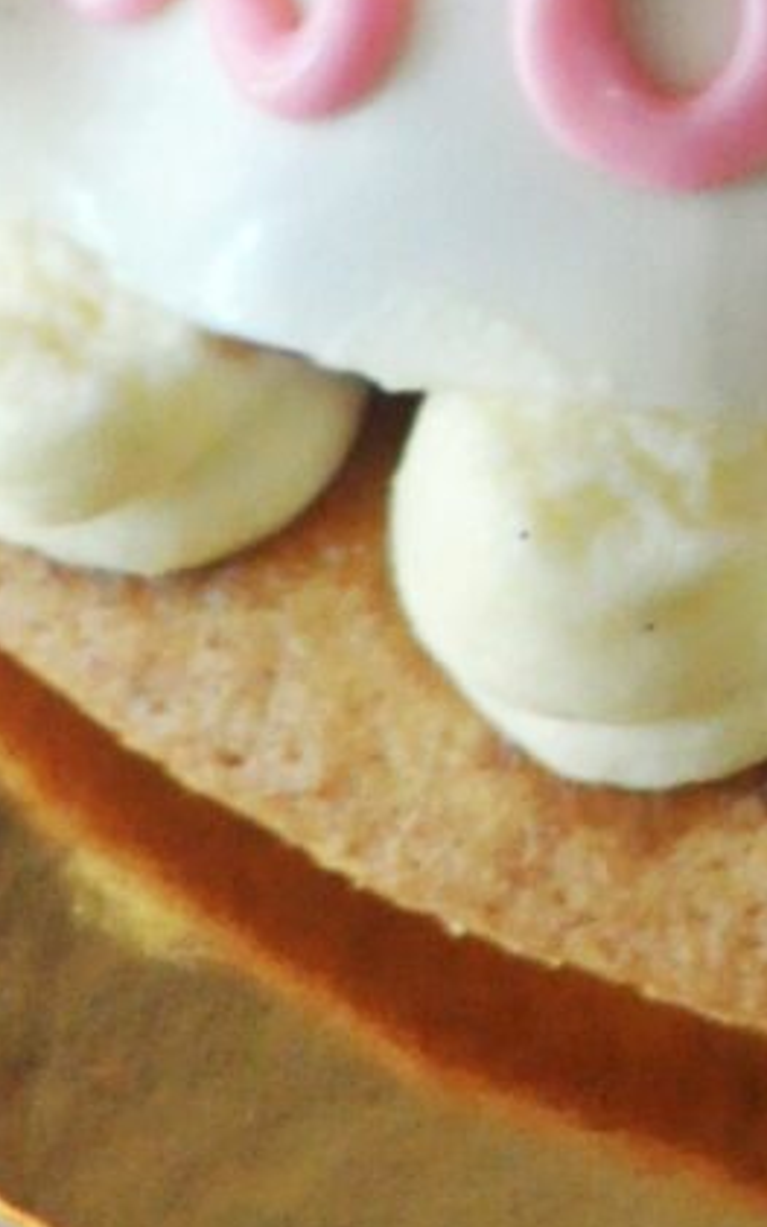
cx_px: 1476
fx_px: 8699
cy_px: -1227
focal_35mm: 260
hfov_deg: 5.0
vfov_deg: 7.7
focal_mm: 28
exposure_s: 1/30
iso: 1250
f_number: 4.5
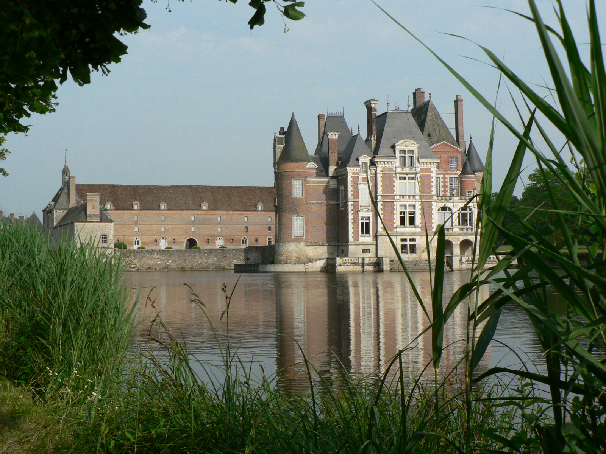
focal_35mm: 52
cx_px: 303
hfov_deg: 36.8
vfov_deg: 28.0
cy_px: 227
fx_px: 910
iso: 100
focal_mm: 8.7
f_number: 5.6
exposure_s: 1/500
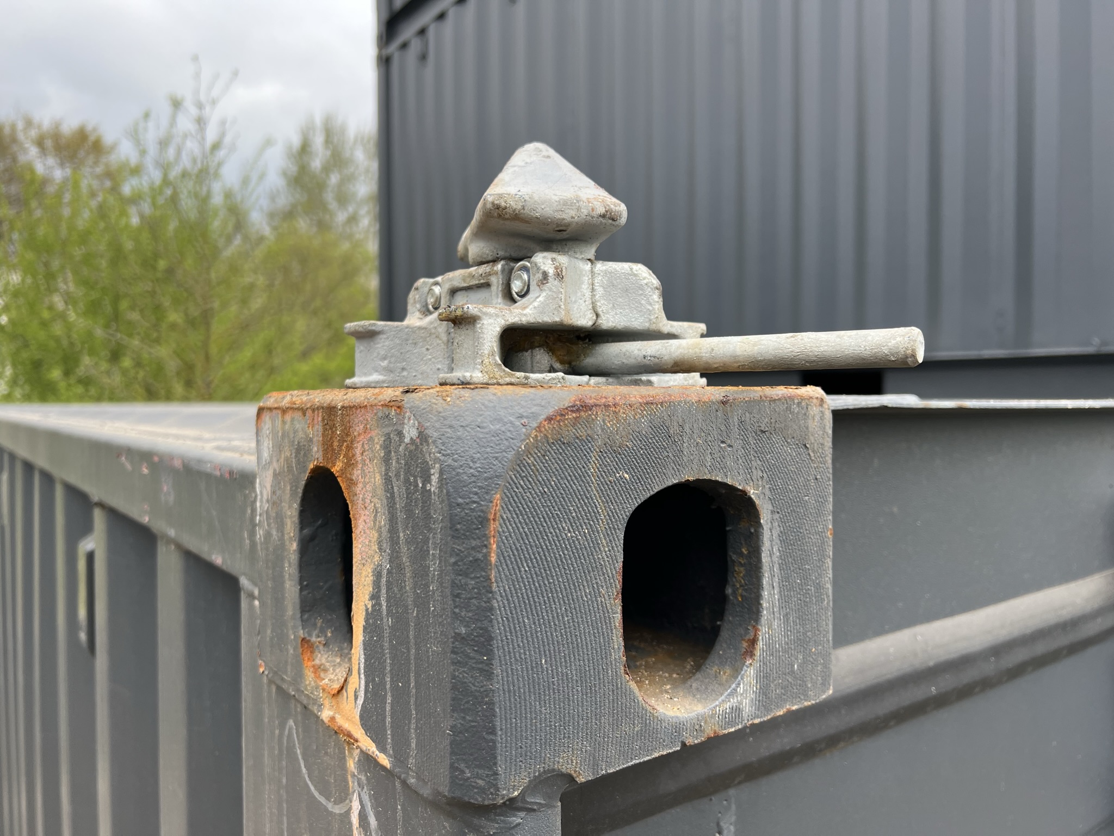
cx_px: 557
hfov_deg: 67.3
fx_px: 837
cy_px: 418
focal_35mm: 26
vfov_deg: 53.1
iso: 50
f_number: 1.5
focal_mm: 5.7
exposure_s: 1/377
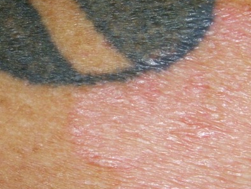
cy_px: 83
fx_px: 885
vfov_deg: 12.2
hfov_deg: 16.1
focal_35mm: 122
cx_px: 92
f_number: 6.9
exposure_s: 1/30
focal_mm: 7.9
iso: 100
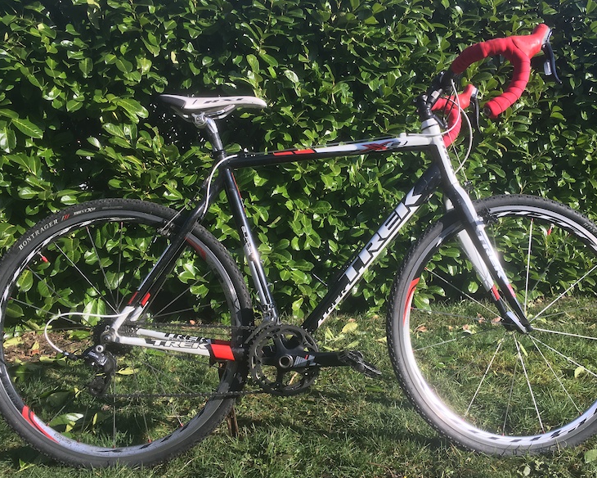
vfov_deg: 47.1
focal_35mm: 31
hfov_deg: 57.1
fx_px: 548
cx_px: 315
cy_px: 245
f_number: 2.2
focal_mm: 4.15
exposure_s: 1/620
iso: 25
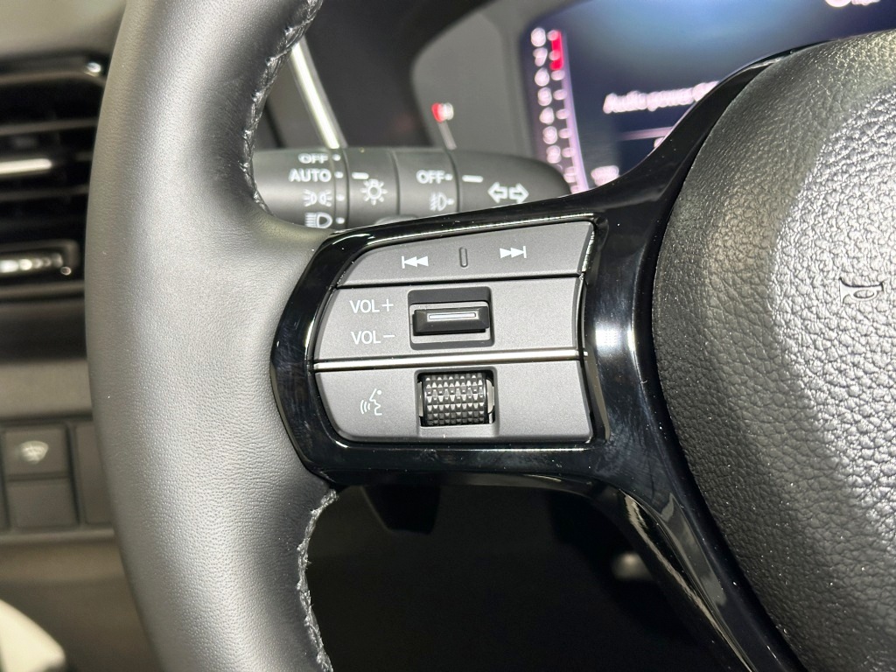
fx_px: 1242
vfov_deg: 30.3
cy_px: 336
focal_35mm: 48
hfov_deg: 39.7
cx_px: 448
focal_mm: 6.86
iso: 400
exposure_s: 1/40
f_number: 1.78
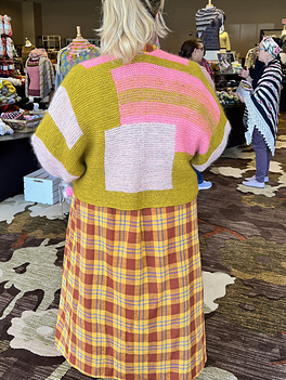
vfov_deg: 49.6
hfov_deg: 38.7
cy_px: 143
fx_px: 407
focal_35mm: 37
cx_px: 132
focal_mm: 5.7
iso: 64
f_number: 1.5
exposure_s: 1/120
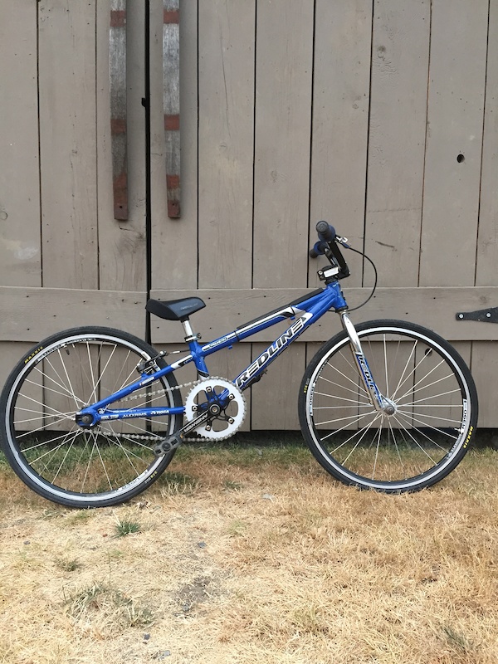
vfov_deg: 61.7
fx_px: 556
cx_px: 249
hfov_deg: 48.2
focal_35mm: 29
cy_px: 332
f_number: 2.2
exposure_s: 1/30
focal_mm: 4.15
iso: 100
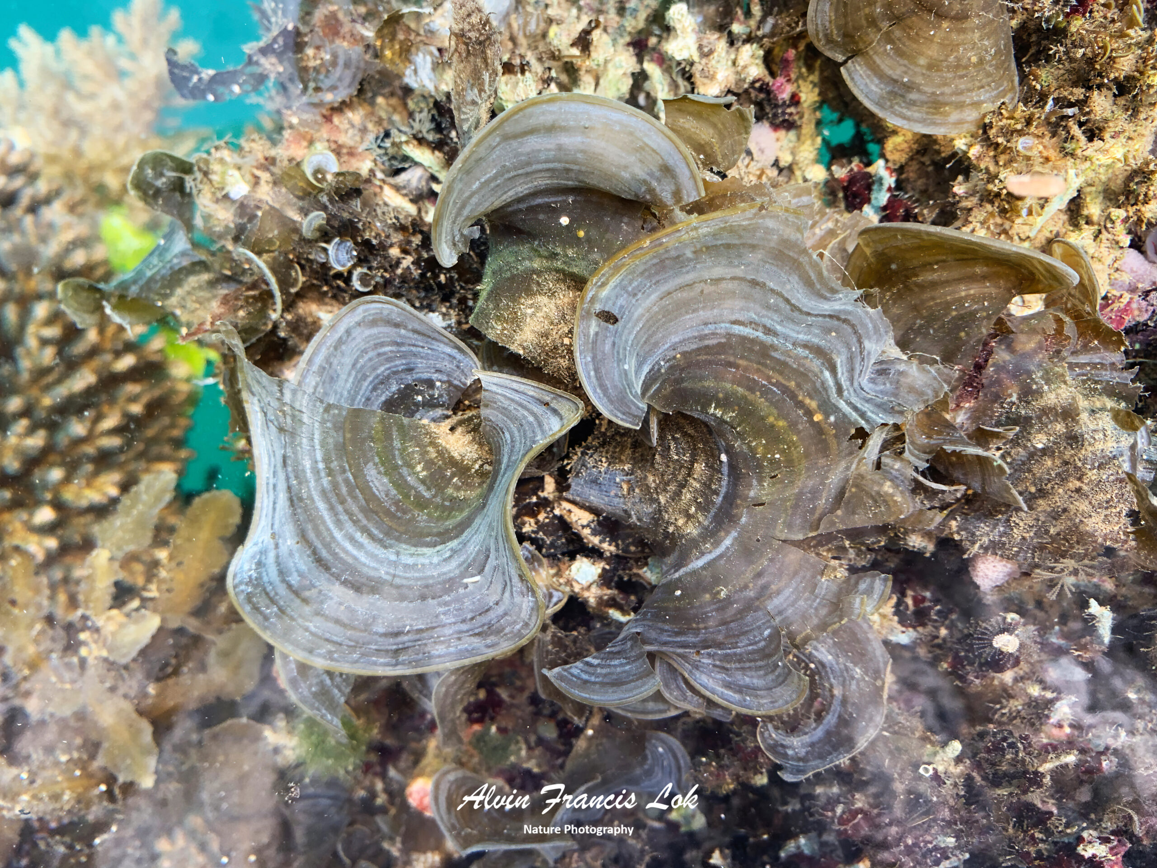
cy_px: 434
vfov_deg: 53.1
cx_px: 578
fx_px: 869
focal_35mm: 26
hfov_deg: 67.3
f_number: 1.8
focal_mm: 4.25
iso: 32
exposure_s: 1/122
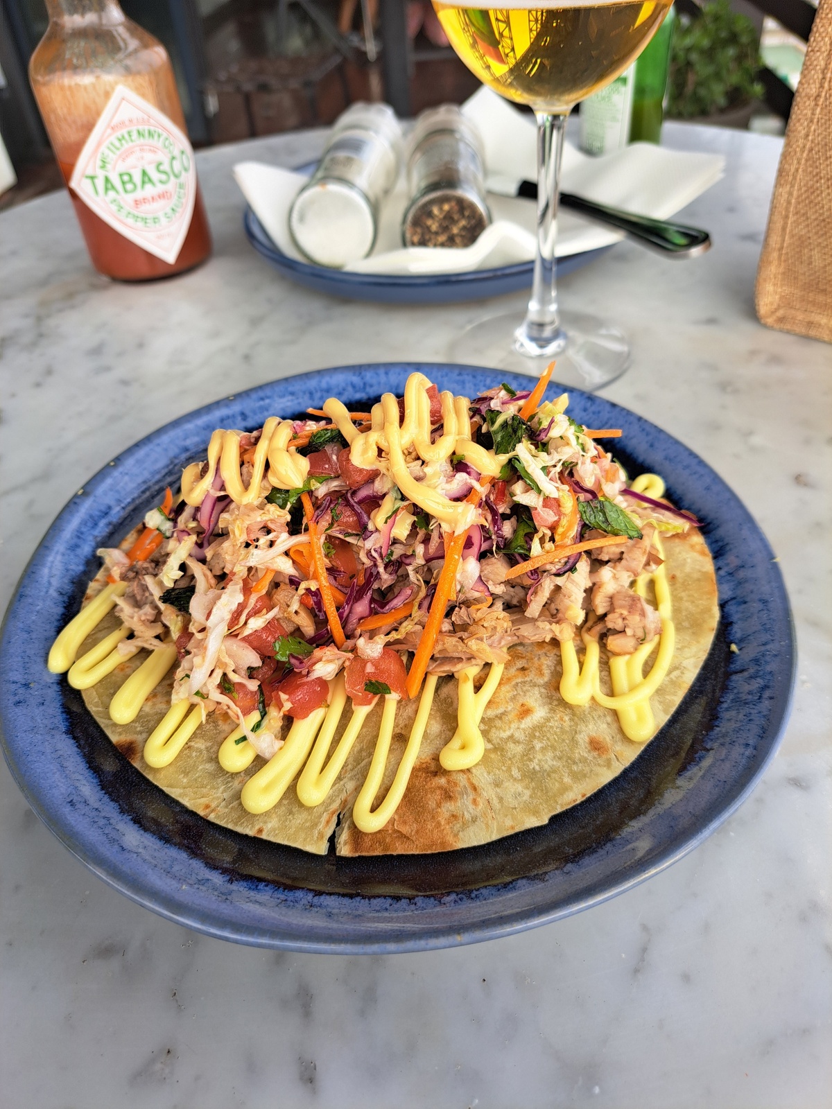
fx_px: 769
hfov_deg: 56.8
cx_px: 416
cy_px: 554
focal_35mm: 24
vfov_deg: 71.6
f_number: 1.8
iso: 50
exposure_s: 1/224
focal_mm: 5.23
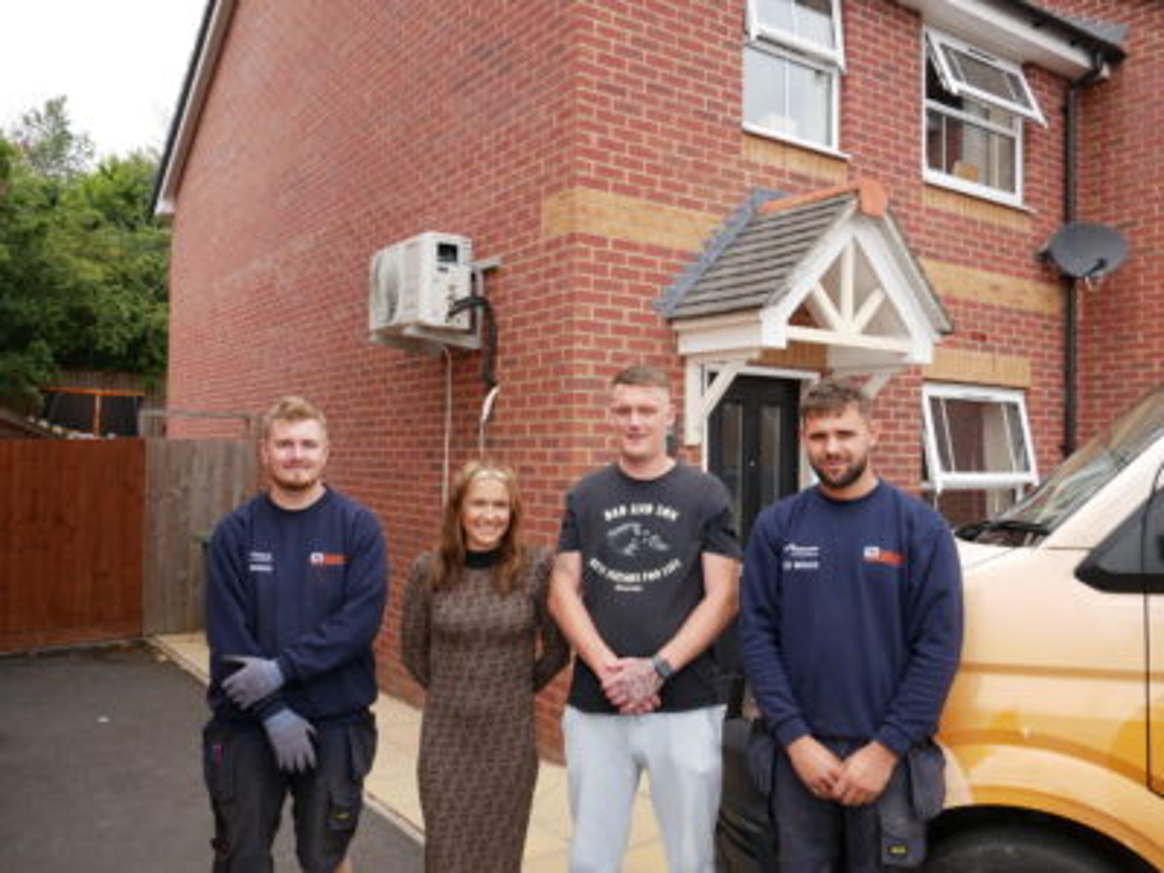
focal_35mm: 30
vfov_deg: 46.8
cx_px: 582
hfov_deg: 60.0
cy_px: 436
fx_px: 1009
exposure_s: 1/250
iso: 200
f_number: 6.3
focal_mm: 15
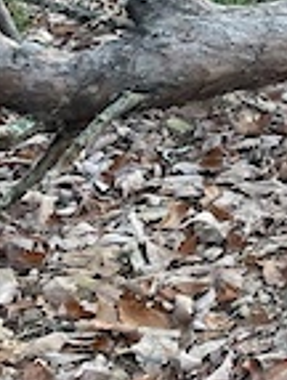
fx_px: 1596
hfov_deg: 9.7
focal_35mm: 145
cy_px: 50
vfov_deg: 13.5
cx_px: 534
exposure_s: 1/121
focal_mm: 4.2
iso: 40
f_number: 1.6
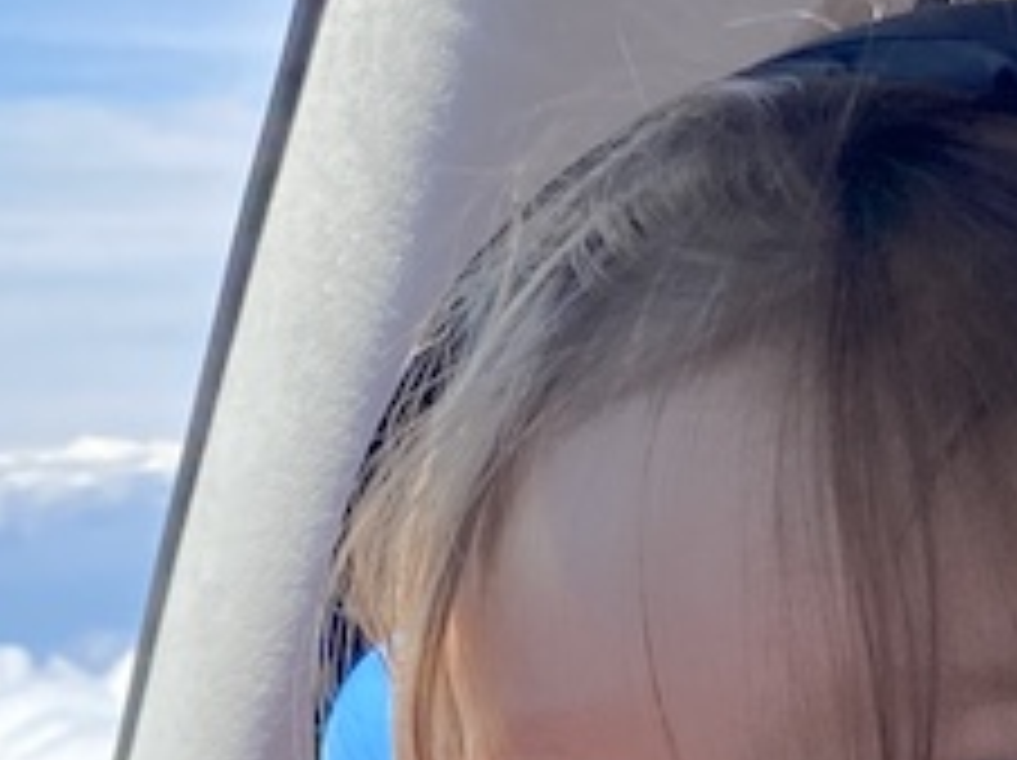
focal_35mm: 150
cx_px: -738
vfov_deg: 9.6
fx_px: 4402
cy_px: 1194
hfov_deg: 12.2
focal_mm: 3.99
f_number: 1.8
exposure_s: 1/736
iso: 20
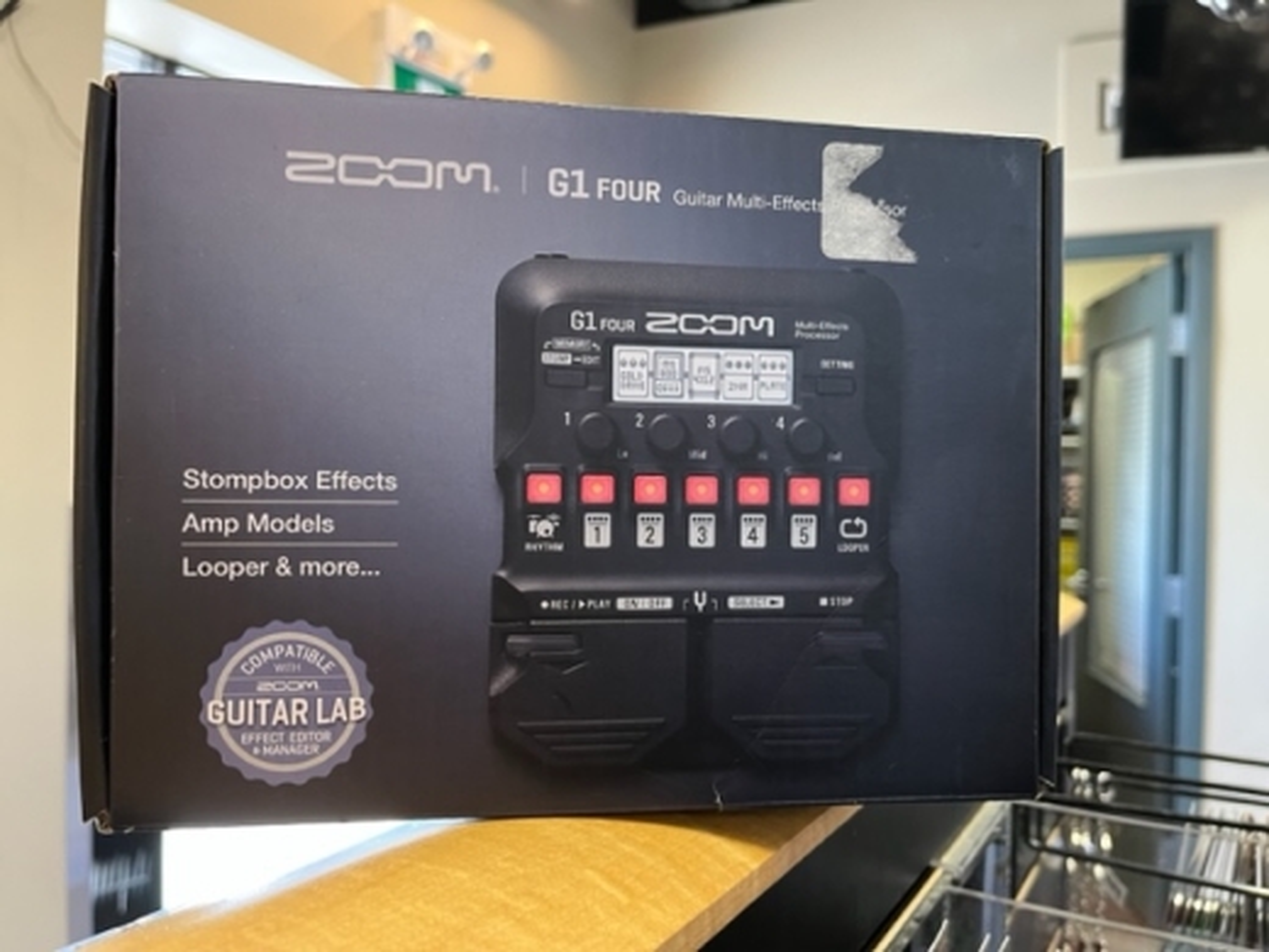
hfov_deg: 67.3
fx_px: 953
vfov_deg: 53.1
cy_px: 476
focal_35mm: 26
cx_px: 634
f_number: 1.6
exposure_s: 1/60
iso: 250
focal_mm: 5.1
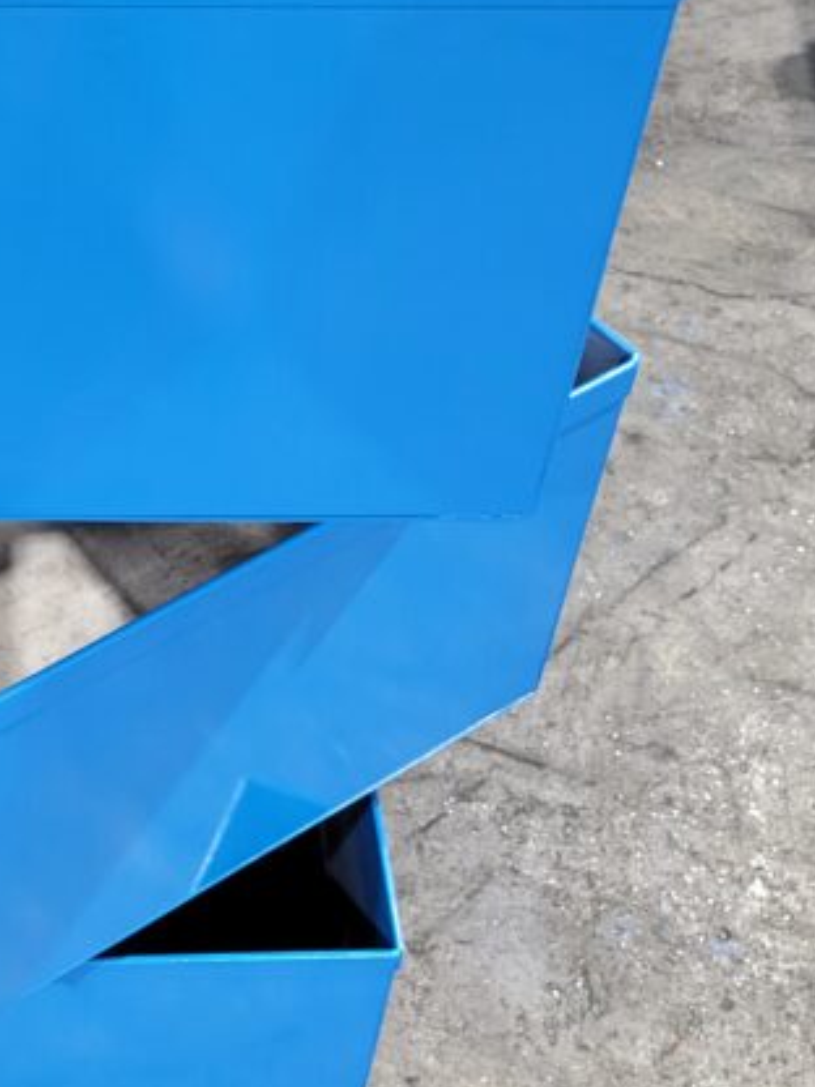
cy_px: 562
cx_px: 42
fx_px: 2009
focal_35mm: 64
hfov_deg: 22.2
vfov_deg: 30.3
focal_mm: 5.4
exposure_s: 1/40
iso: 400
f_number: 1.8
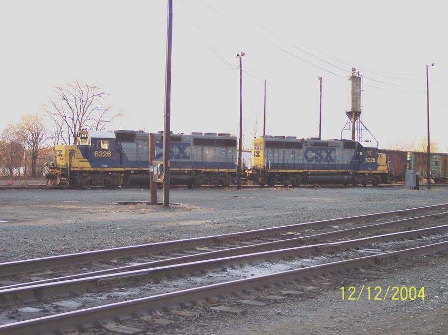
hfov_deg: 37.5
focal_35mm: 51
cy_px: 168
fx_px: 660
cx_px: 224
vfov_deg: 28.5
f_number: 3.4
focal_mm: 10.7
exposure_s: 1/90
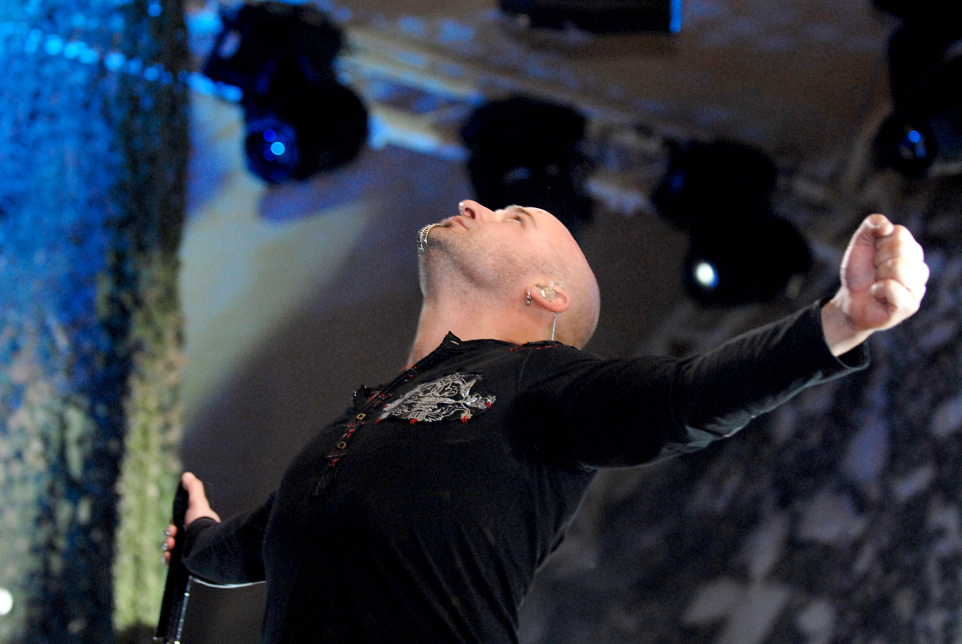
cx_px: 481
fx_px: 2809
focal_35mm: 105
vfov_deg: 13.1
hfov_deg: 19.4
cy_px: 322
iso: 400
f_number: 2.8
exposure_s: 1/60
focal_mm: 70
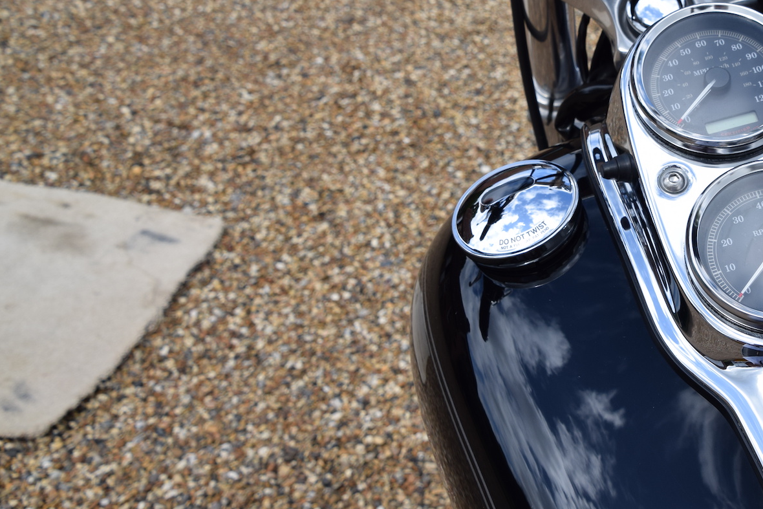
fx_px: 1293
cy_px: 135
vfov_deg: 22.1
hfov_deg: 31.7
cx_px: 645
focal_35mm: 61
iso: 200
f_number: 9
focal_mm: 24
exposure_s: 1/320
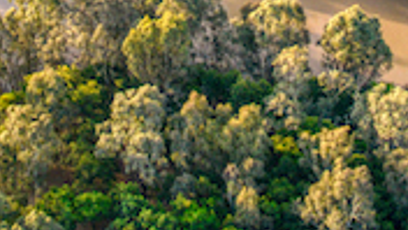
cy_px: -264
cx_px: 206
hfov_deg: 20.4
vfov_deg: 10.4
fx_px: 1136
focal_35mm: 105
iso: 140
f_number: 2.8
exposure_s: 1/90
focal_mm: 8.4
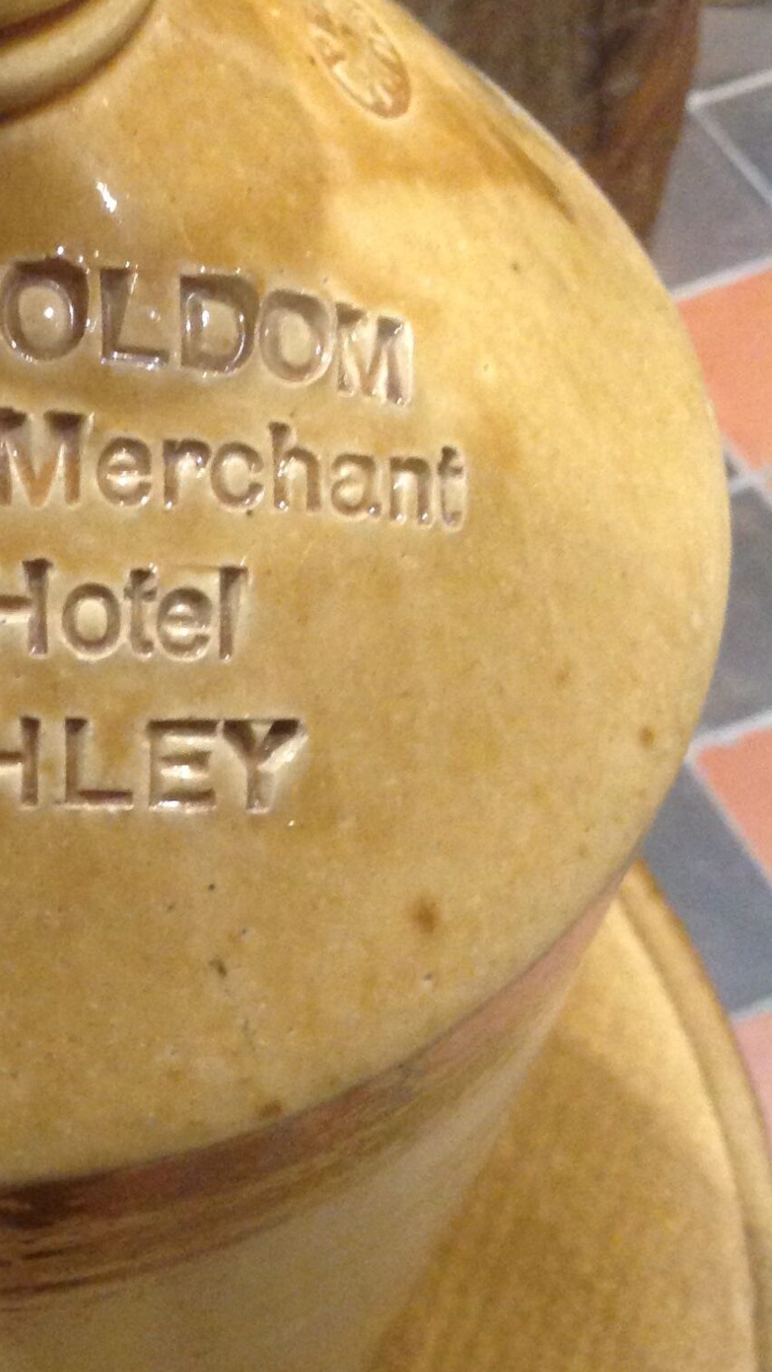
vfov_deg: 32.7
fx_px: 2328
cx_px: -88
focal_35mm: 64
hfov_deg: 18.1
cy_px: 538
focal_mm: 4.28
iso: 320
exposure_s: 1/15
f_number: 2.4
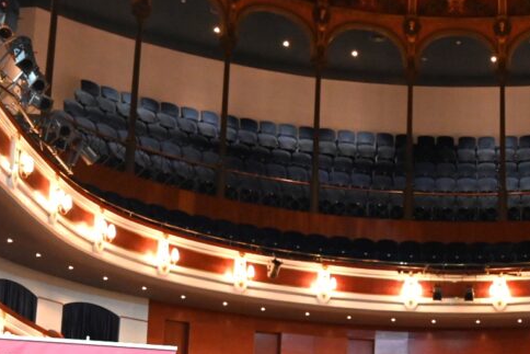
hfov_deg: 26.5
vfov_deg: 18.3
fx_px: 1090
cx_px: 468
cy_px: 283
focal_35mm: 74
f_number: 4
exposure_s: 1/250
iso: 10000
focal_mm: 35
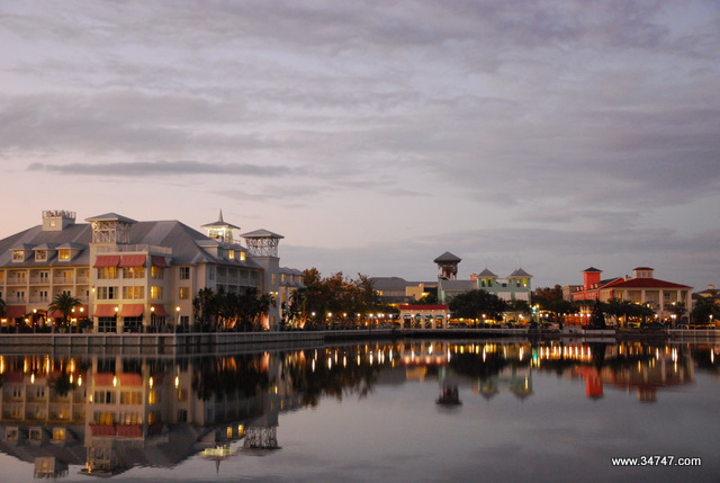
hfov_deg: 38.8
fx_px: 1022
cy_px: 242
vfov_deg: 26.6
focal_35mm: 51
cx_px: 360
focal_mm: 34
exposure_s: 1/20
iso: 1600
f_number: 4.8
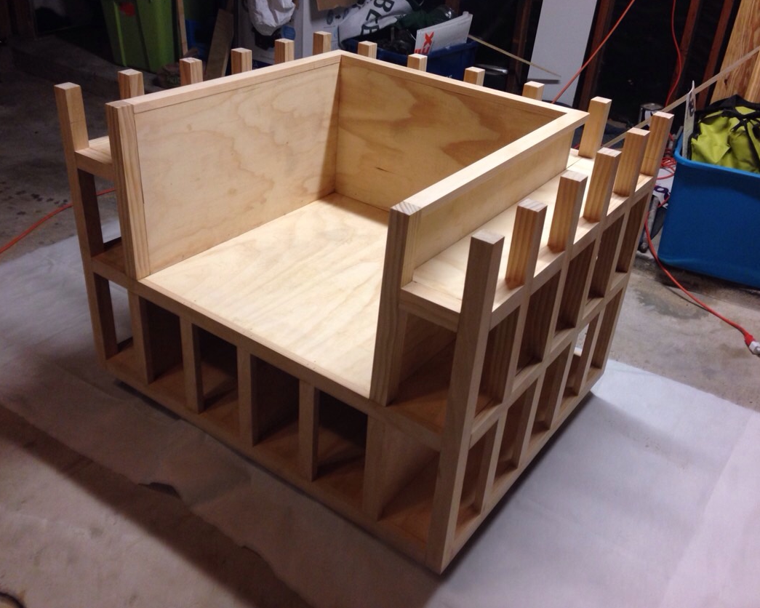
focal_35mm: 35
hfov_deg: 51.5
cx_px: 376
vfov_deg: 42.2
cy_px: 300
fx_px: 787
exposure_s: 1/20
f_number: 2.4
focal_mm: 4.12
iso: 100
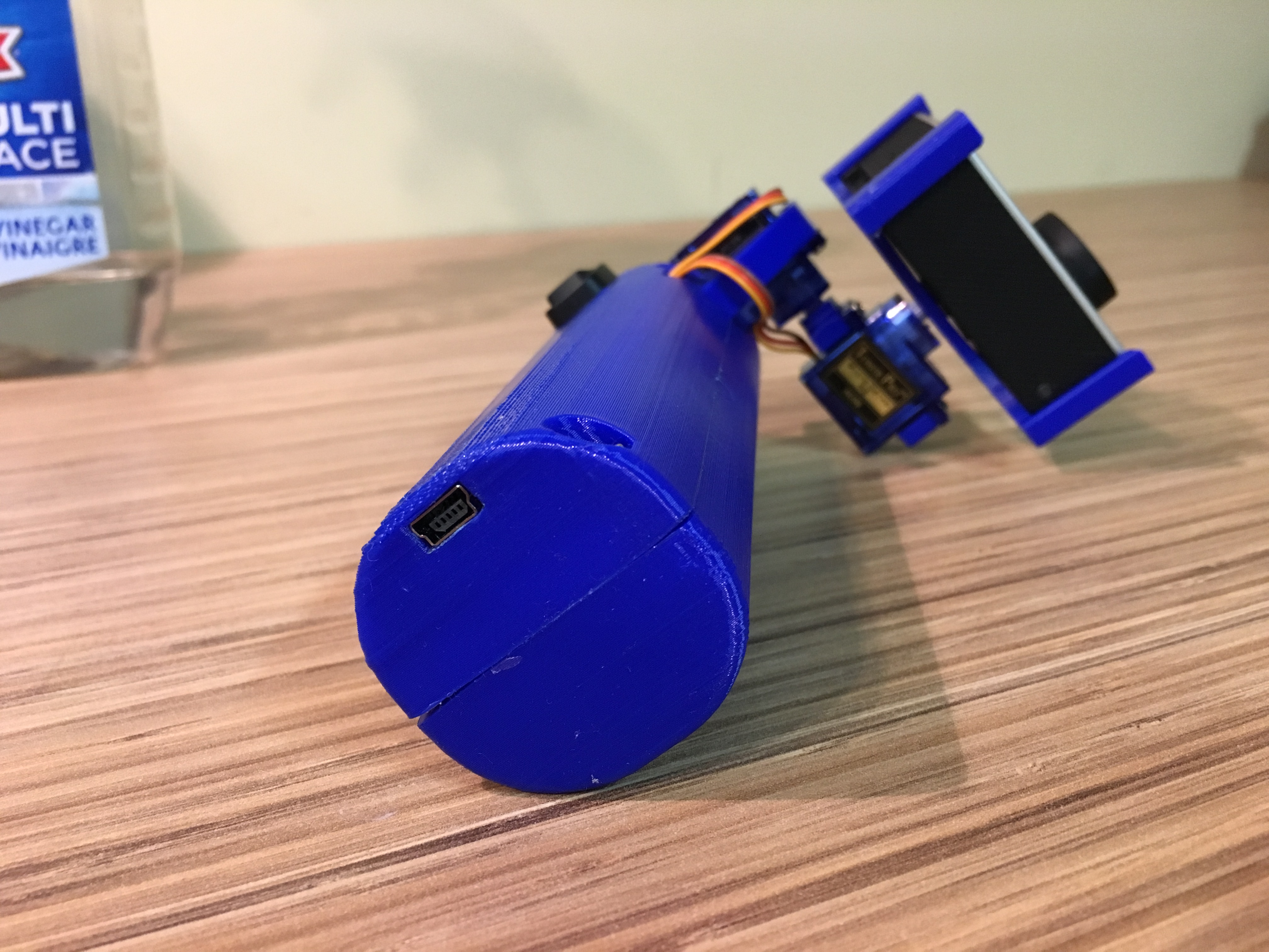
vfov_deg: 48.2
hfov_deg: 61.7
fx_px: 1063
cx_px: 634
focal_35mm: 29
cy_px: 476
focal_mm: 4.15
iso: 200
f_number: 2.2
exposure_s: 1/30
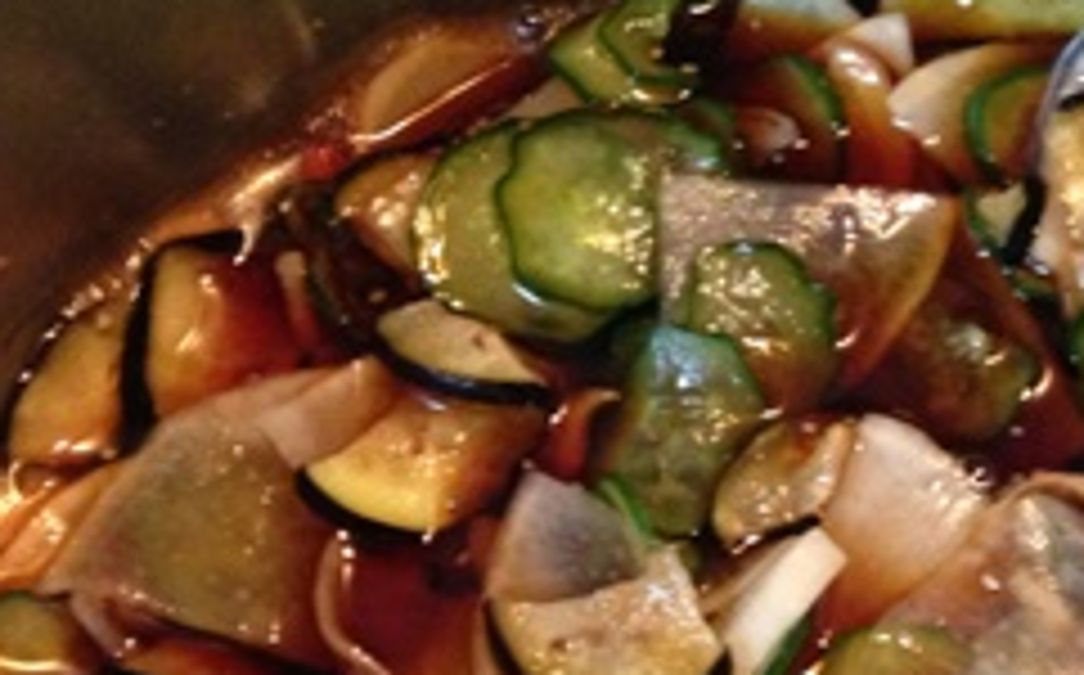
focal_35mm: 93
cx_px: 909
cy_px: 616
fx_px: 2744
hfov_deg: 22.0
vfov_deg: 13.9
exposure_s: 1/15
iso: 400
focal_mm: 4.13
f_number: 2.4
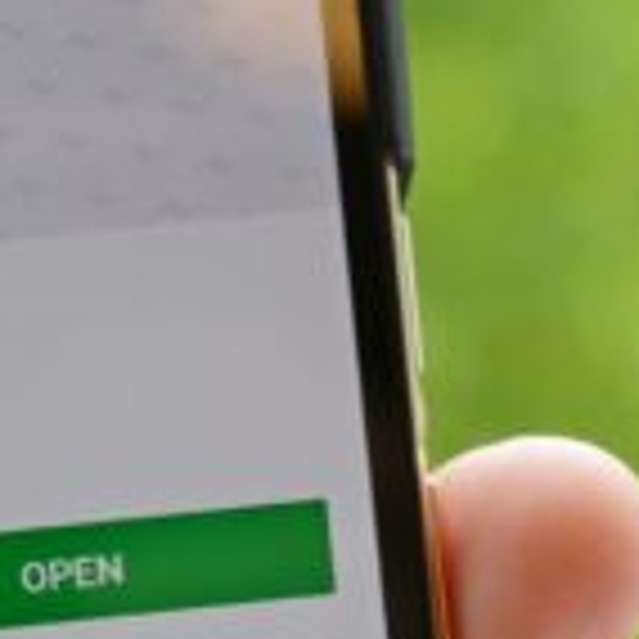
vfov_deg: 6.2
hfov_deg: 6.2
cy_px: 662
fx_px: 5883
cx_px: -99
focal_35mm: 282
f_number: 5.6
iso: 280
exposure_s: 1/125
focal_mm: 55
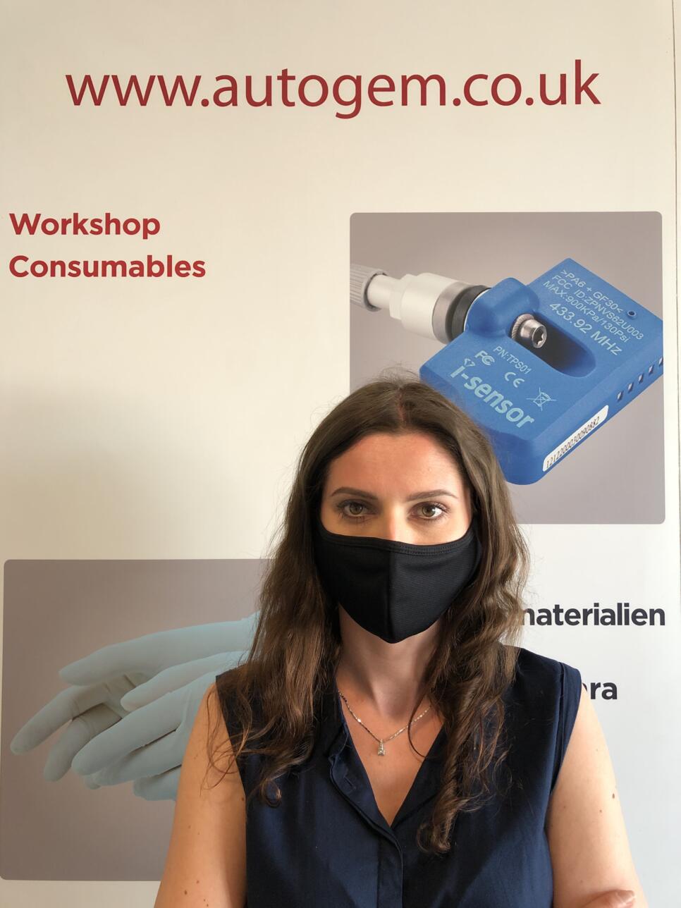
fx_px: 734
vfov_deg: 63.4
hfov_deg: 49.7
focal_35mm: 28
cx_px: 340
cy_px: 454
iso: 32
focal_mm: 4
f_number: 1.8
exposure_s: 1/33
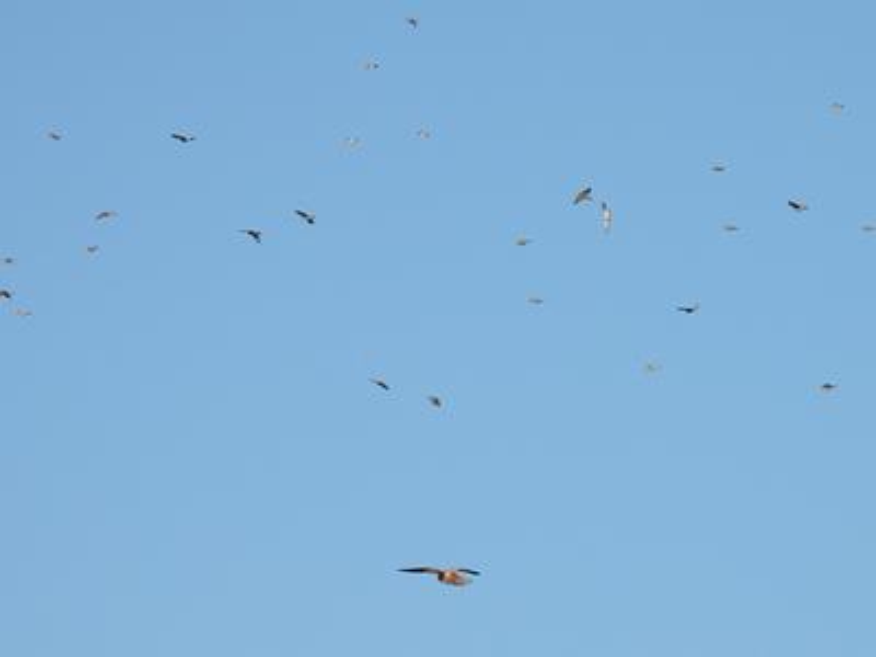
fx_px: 17714
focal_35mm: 700
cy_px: 328
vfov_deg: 2.1
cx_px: 438
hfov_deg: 2.8
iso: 100
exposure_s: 1/800
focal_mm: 125
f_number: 5.6
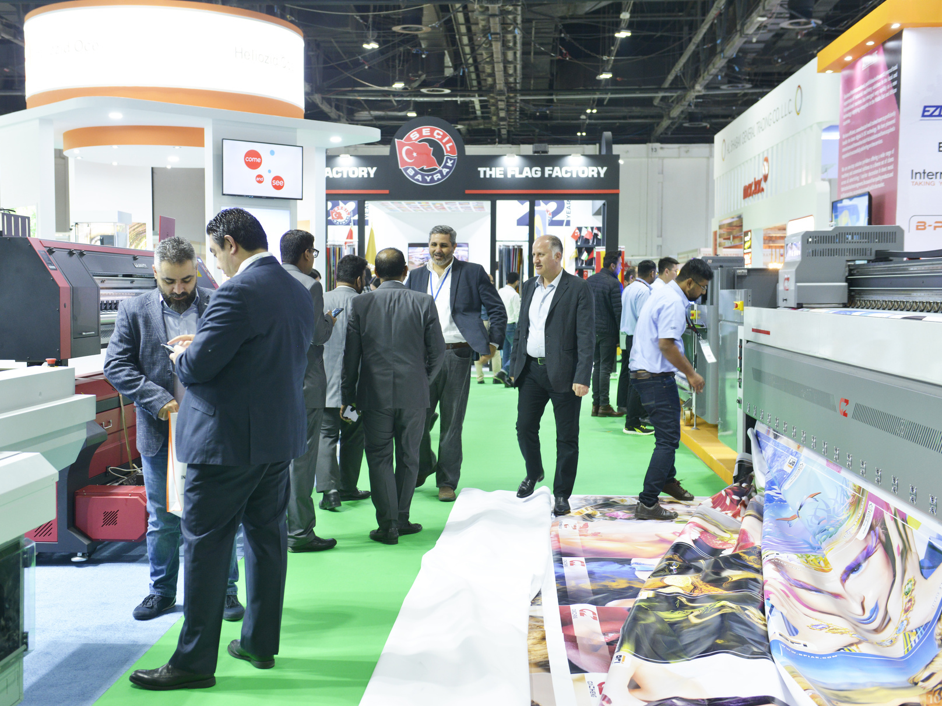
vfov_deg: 31.5
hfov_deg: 41.2
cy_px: 351
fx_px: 1252
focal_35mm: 46
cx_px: 438
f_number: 4
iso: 1000
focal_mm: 42
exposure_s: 1/60
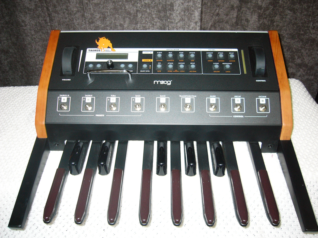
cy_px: 119
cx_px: 159
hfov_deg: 52.6
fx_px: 322
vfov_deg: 40.7
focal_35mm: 35
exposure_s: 1/60
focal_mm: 5.8
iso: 100
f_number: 2.8
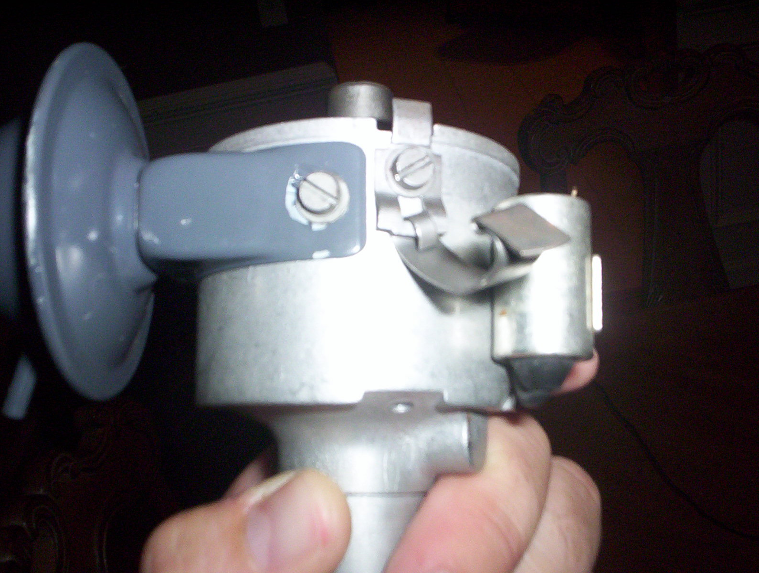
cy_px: 293
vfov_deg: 37.0
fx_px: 857
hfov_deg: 47.8
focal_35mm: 39
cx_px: 375
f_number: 4.5
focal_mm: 4.99
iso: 140
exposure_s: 1/60
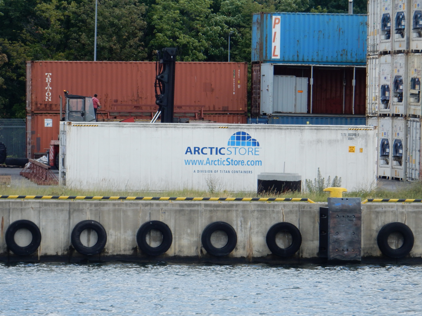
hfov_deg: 8.6
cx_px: 211
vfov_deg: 6.5
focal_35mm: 229
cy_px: 158
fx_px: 2792
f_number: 6.3
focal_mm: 40.9
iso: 125
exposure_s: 1/200
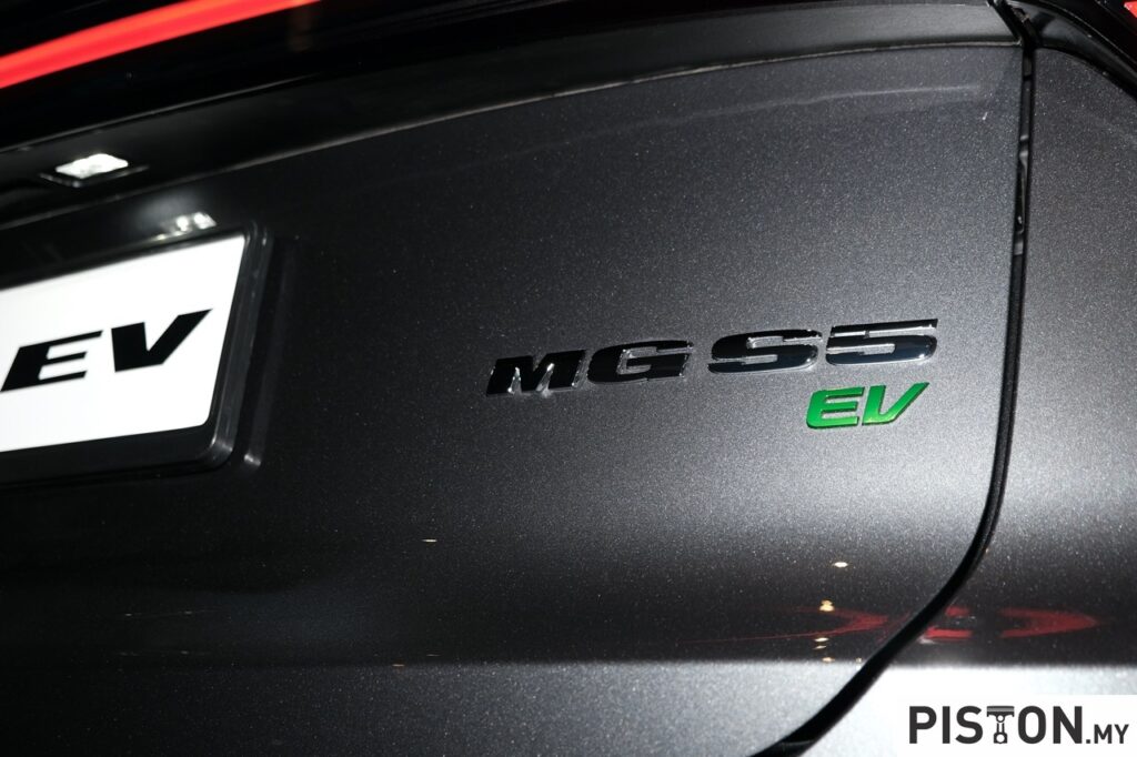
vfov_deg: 31.2
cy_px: 378
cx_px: 568
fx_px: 1358
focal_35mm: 43
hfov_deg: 45.4
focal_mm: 28.9
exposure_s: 1/125
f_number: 3.2
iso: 500
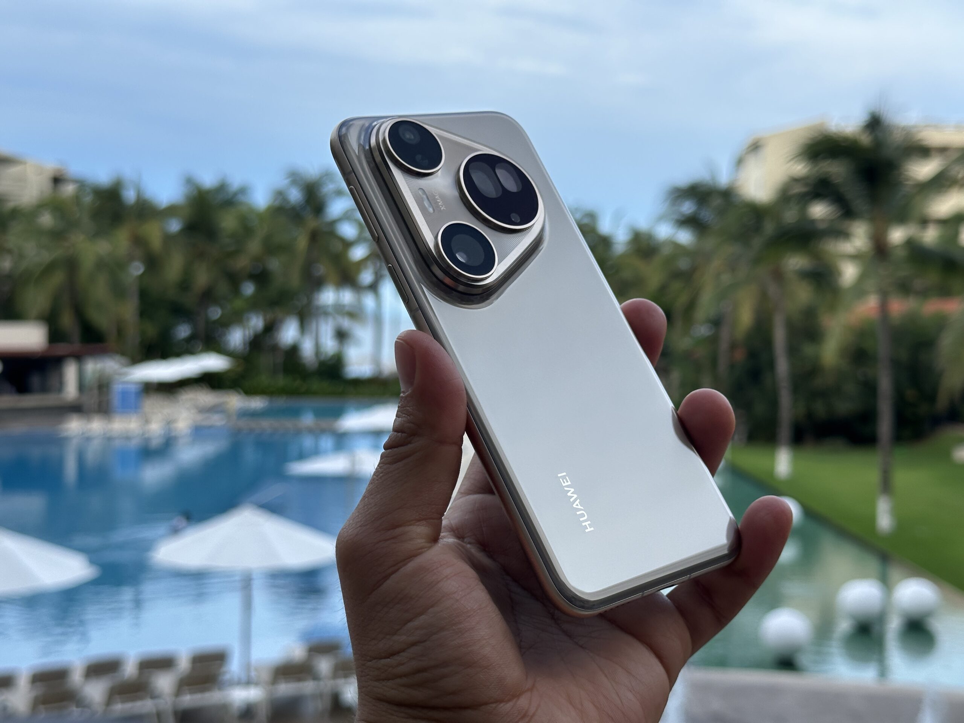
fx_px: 1337
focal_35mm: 48
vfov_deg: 30.3
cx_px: 482
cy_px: 362
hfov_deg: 39.7
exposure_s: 1/1009
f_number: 1.78
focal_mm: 6.86
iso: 64
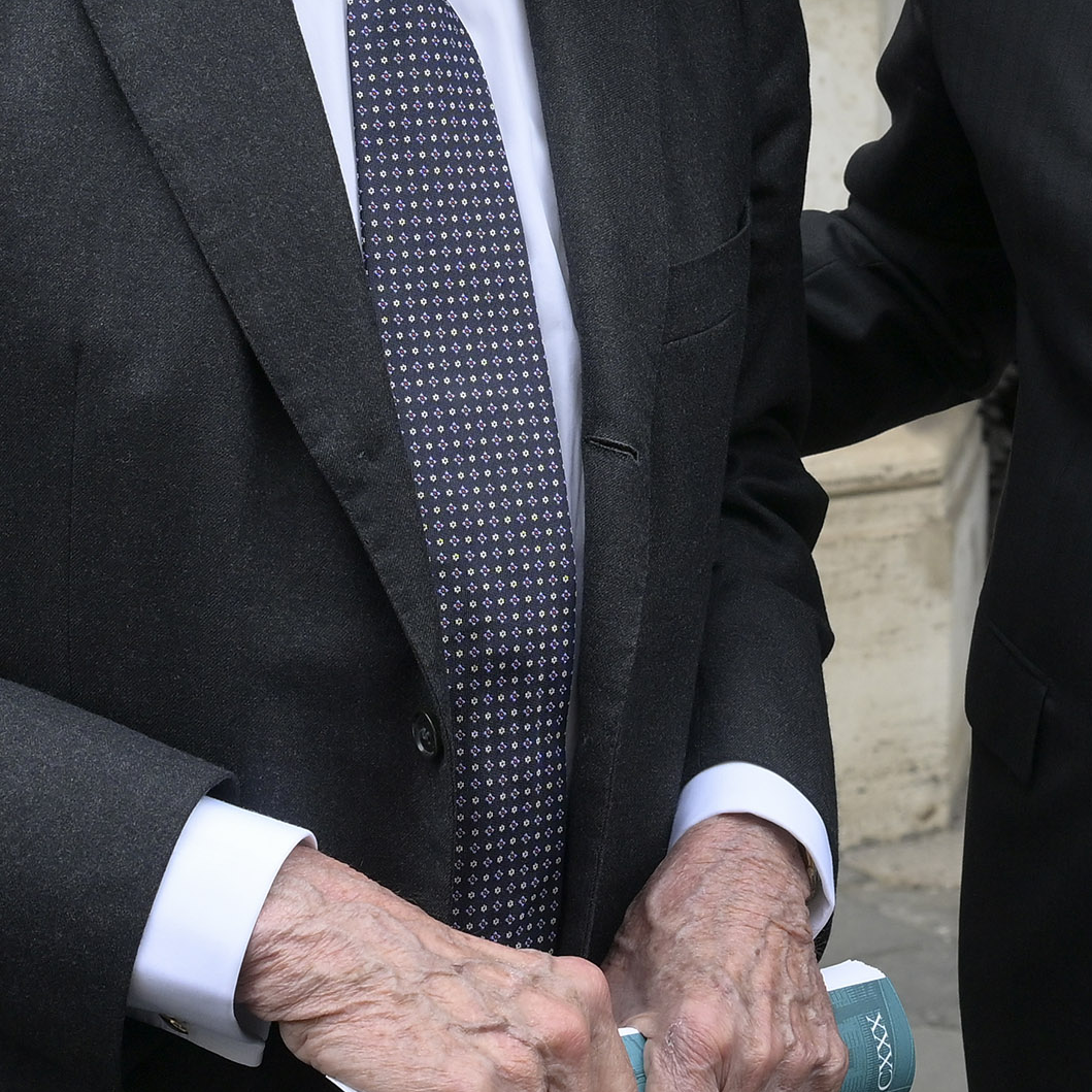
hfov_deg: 22.1
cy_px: 86
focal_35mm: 77
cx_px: 899
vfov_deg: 21.9
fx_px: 2748
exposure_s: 1/500
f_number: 5.6
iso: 400
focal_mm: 24
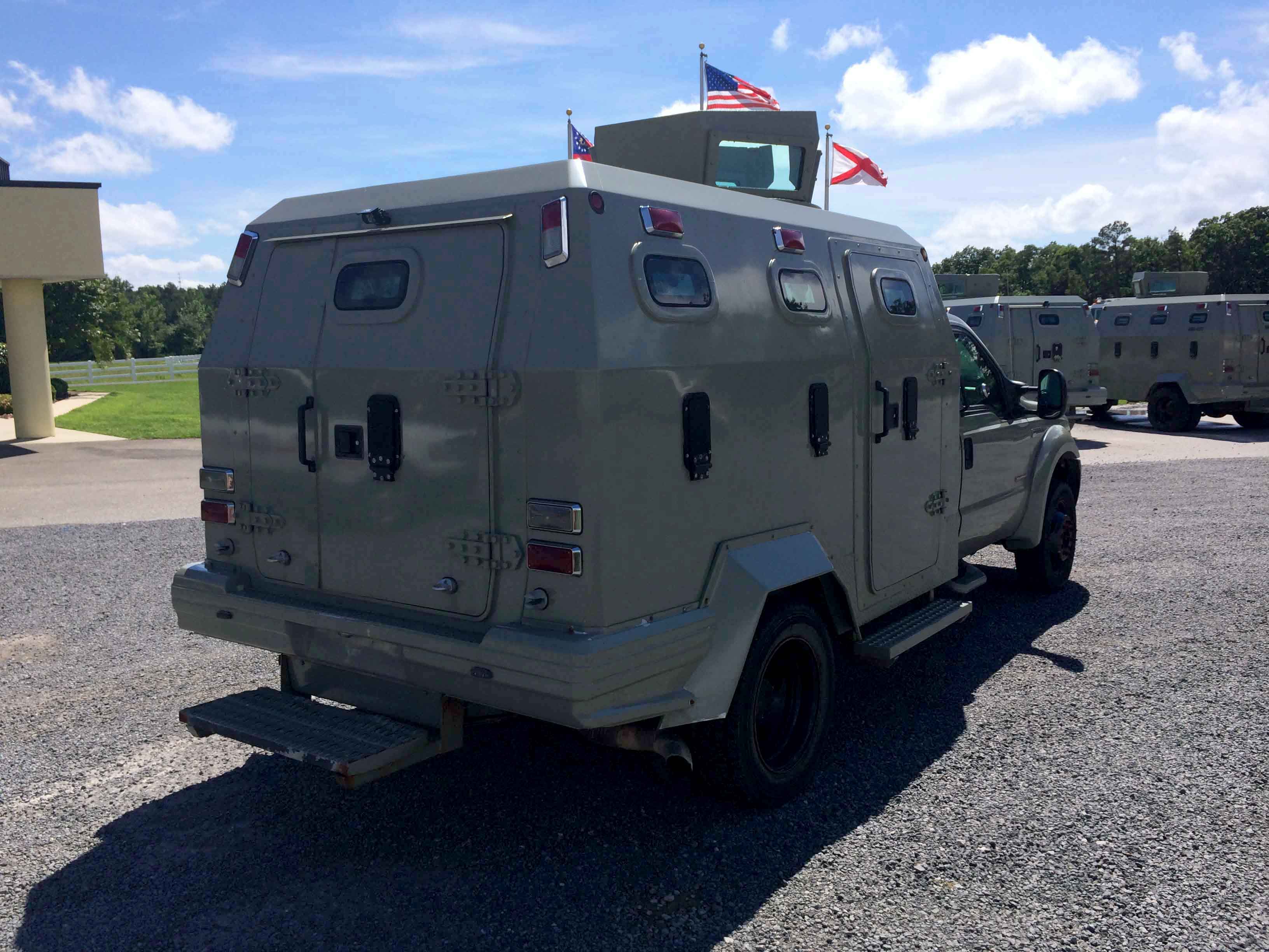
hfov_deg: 60.0
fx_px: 1100
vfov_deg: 46.8
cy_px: 476
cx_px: 634
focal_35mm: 30
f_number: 2.2
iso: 32
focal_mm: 4.12
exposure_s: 1/2283
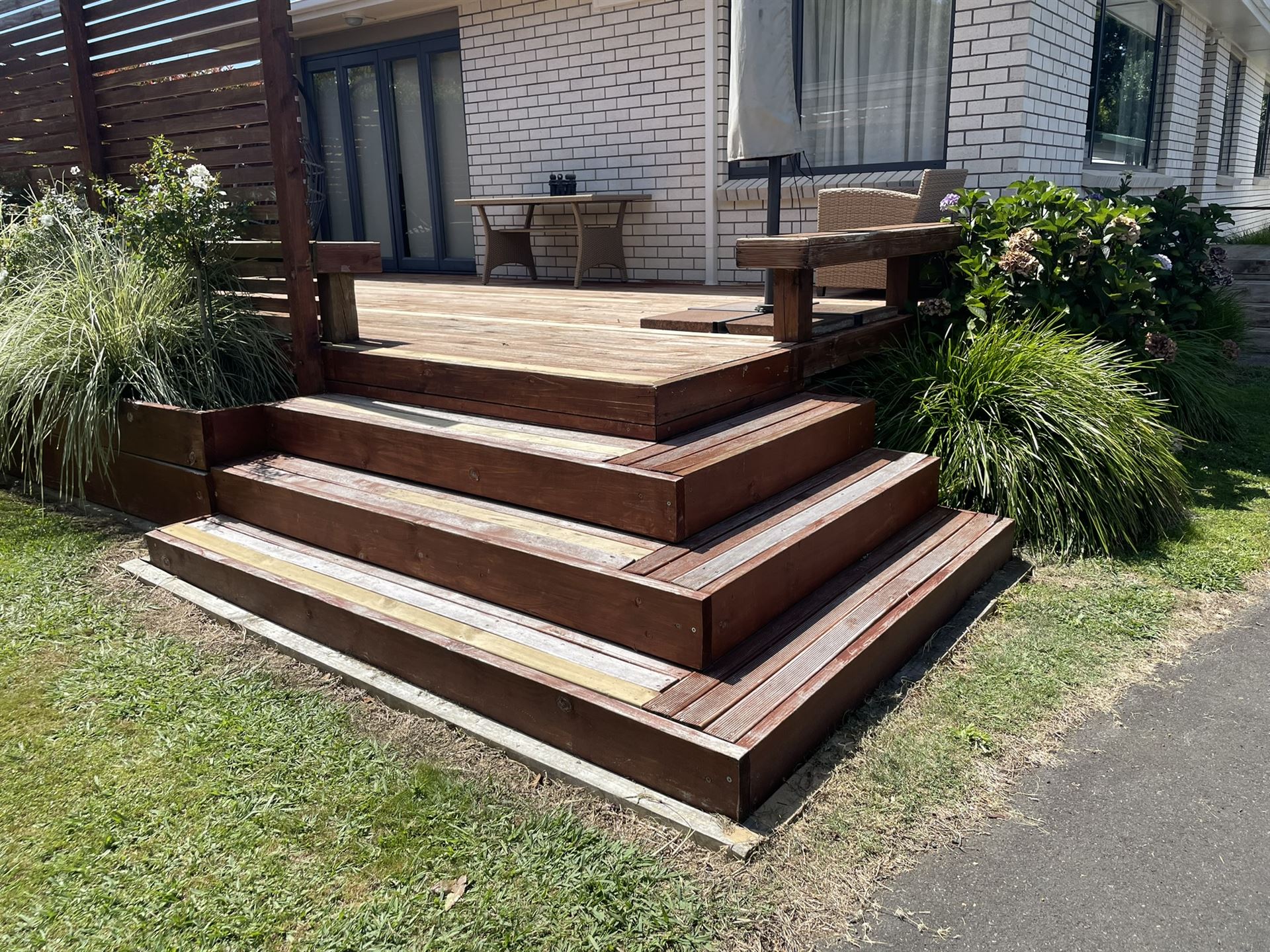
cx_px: 635
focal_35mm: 26
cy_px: 476
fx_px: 954
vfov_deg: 53.1
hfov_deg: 67.3
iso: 32
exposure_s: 1/3205
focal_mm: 4.2
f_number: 1.6
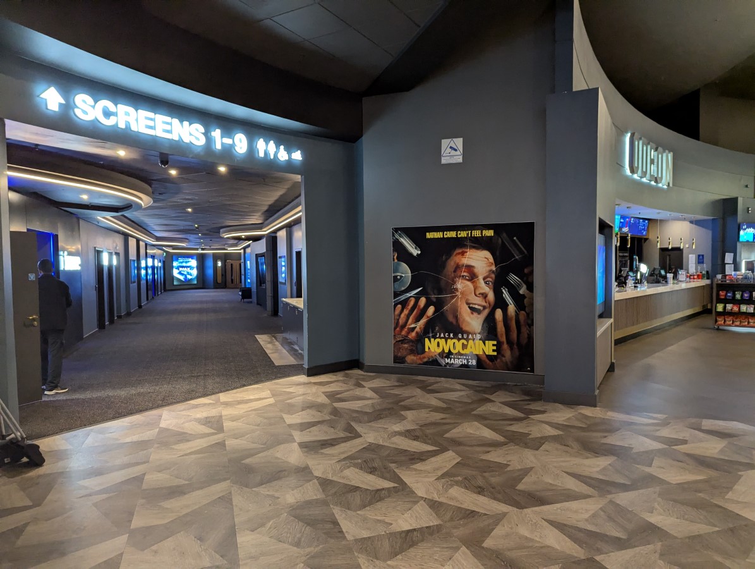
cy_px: 284
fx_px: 524
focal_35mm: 24
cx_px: 378
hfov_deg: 71.5
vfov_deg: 56.9
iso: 884
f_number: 1.85
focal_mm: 6.81
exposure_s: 1/86.3
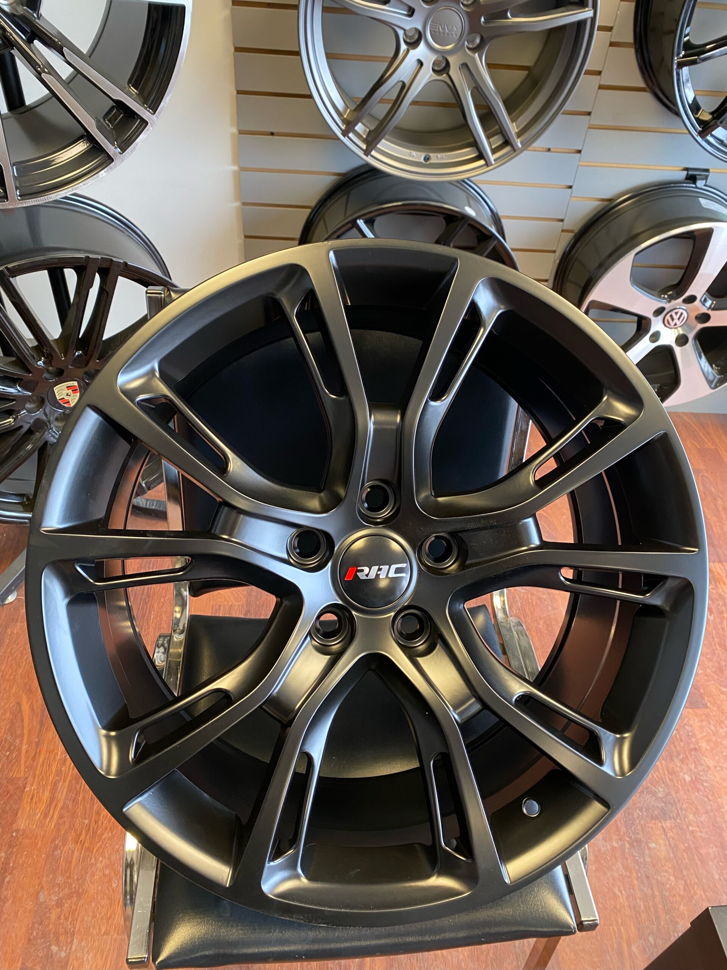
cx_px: 364
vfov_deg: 67.3
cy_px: 485
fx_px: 728
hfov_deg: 53.1
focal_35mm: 26
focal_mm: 4.25
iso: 250
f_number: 1.8
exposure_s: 1/45
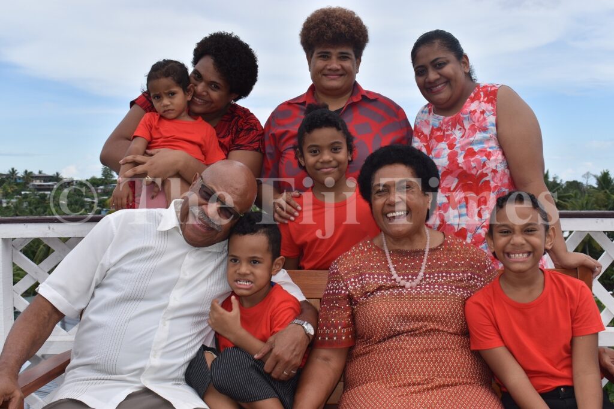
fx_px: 742
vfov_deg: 30.9
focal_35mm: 44
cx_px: 307
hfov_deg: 45.0
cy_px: 204
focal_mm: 29
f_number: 9
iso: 100
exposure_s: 1/200
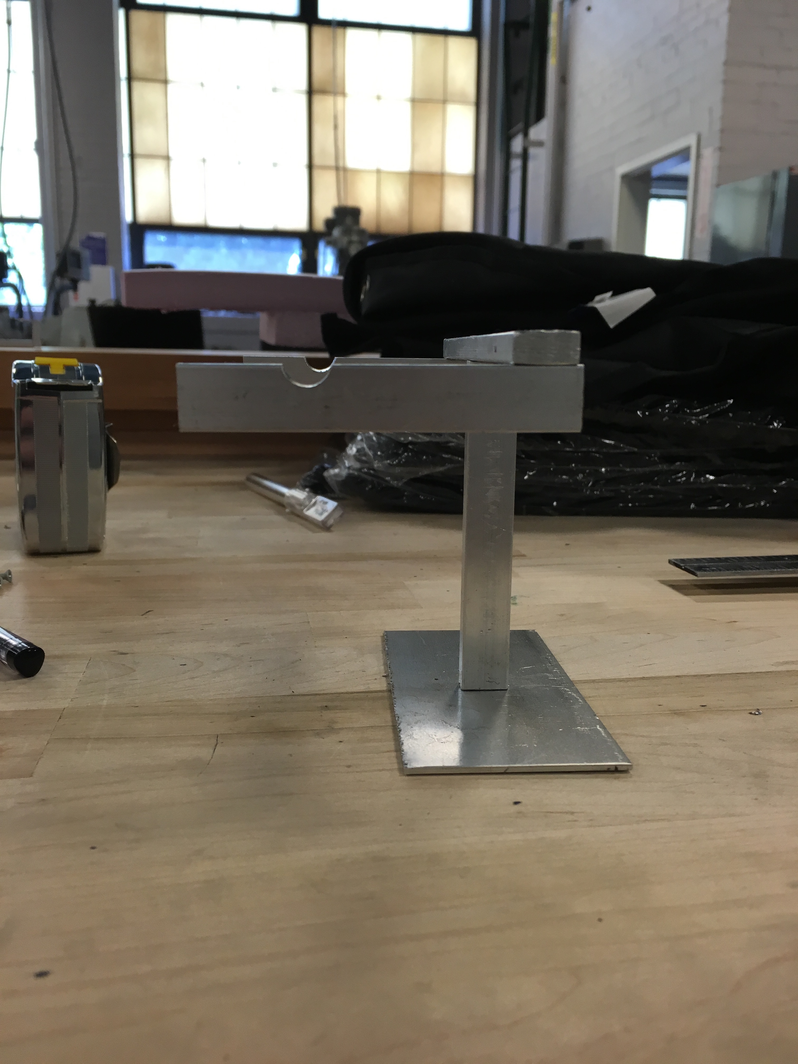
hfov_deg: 48.2
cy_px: 532
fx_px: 891
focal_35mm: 29
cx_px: 399
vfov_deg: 61.7
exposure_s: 1/30
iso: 25
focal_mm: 4.15
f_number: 2.2
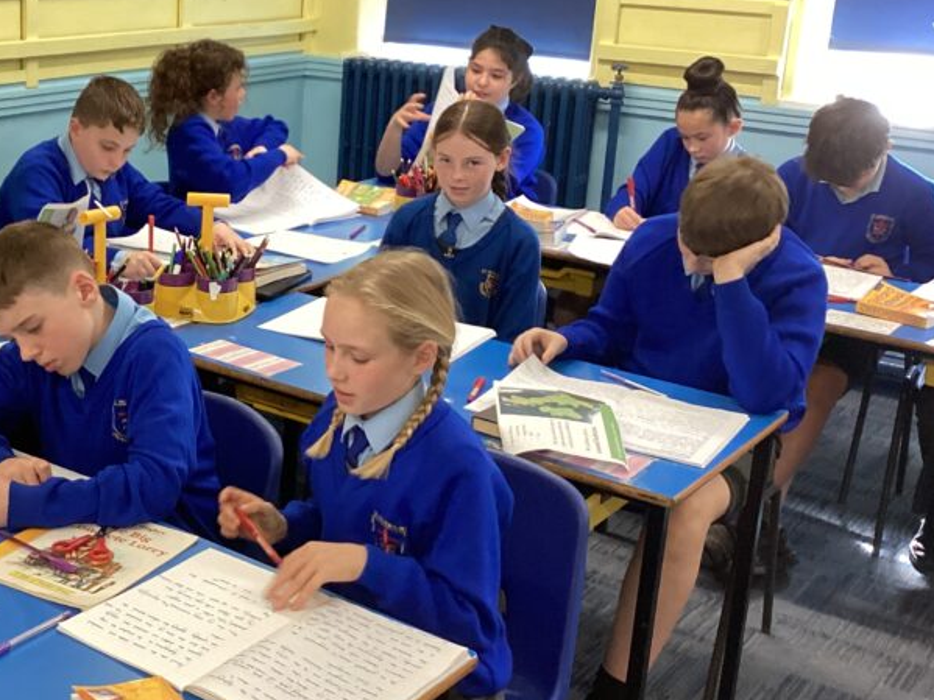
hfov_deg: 35.1
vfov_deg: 27.5
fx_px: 1430
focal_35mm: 53
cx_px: 189
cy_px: 288
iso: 200
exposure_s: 1/50
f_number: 2.4
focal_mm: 3.3
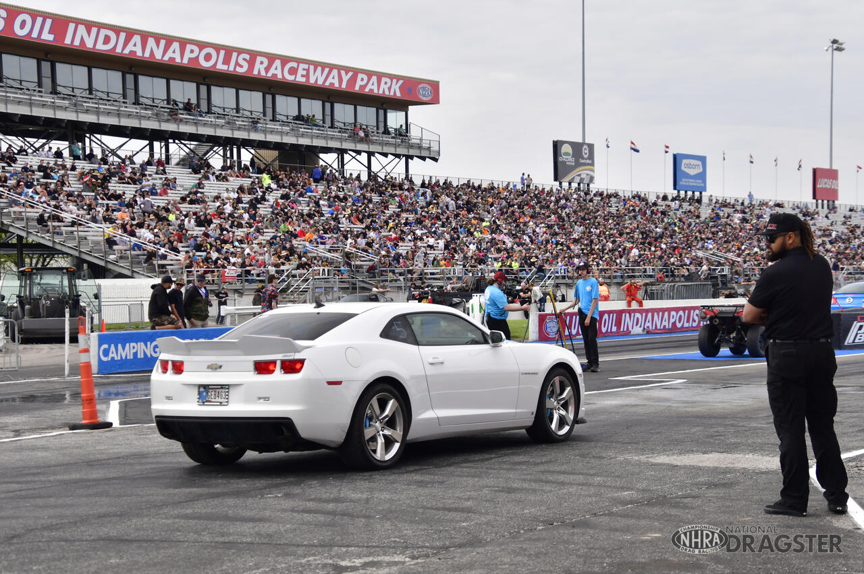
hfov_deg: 24.8
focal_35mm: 82
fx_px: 1966
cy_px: 287
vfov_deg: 16.6
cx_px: 432
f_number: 4.5
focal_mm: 55
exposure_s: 1/1000
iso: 400
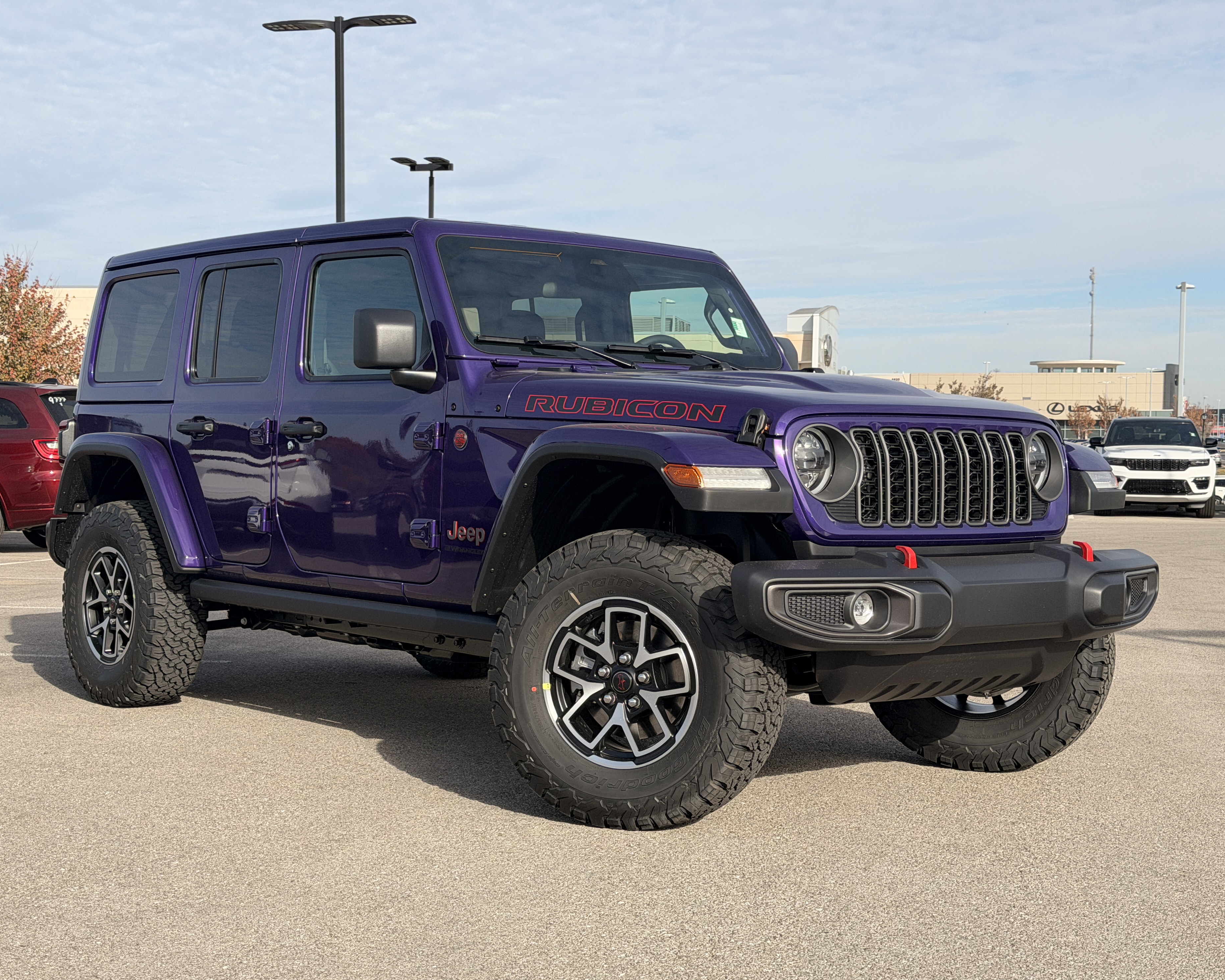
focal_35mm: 51
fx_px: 1849
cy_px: 495
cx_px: 570
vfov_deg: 29.7
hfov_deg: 36.6
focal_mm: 6.76
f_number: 1.78
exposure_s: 1/4587
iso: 64
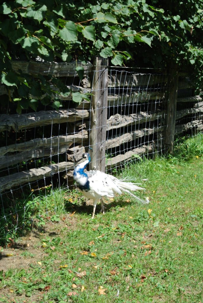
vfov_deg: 25.0
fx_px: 683
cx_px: 102
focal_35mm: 81
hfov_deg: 16.9
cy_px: 152
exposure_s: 1/400
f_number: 5.6
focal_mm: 30
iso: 100
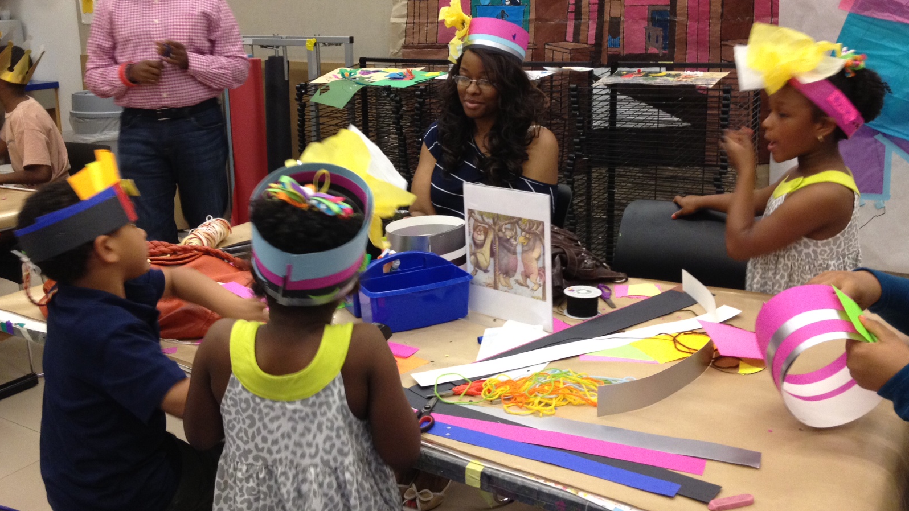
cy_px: 193
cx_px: 458
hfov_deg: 51.6
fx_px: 940
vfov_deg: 30.3
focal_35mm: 39
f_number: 2.4
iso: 200
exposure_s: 1/20
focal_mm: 4.28
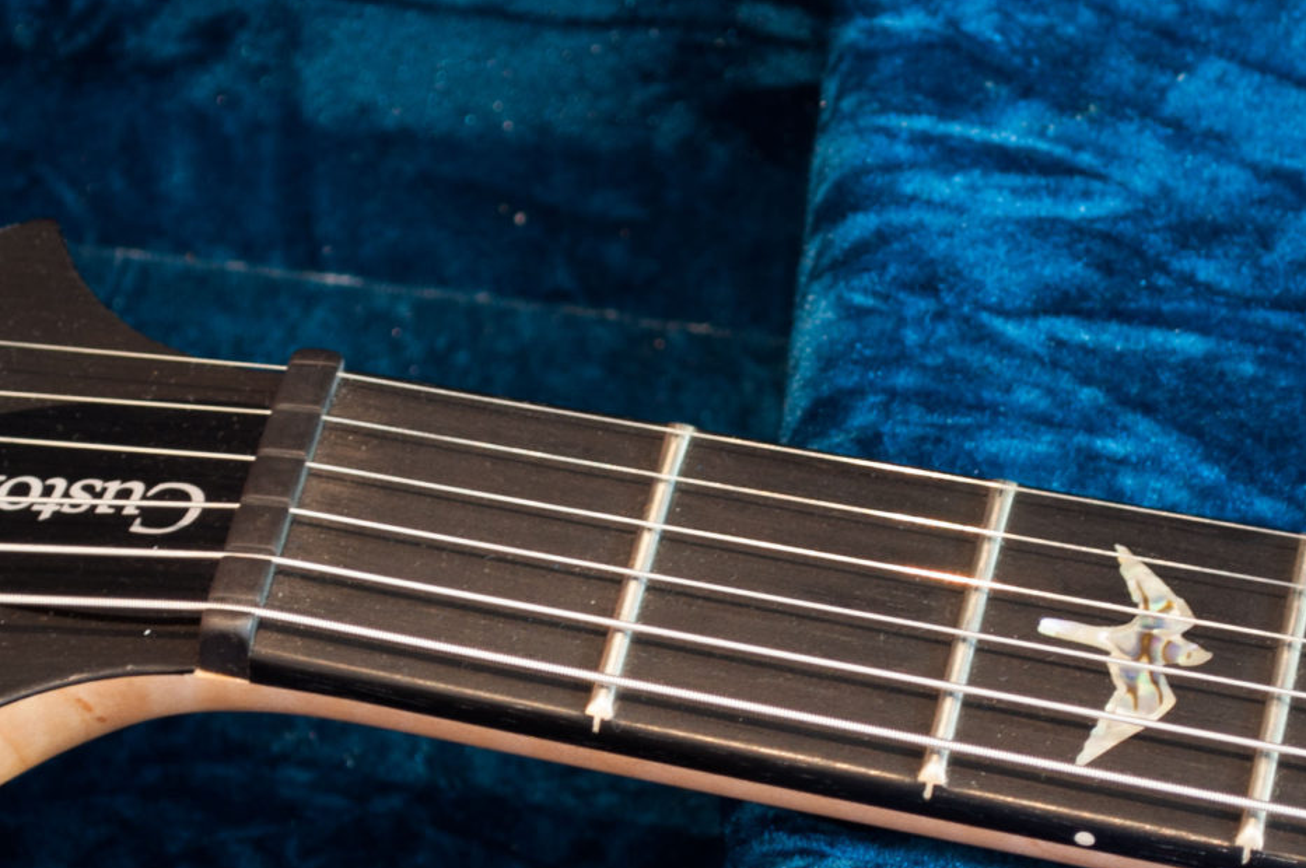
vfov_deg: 6.0
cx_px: 493
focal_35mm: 226
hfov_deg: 9.1
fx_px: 8204
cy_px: 735
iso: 100
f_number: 5.6
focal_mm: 55
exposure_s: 1/1.67
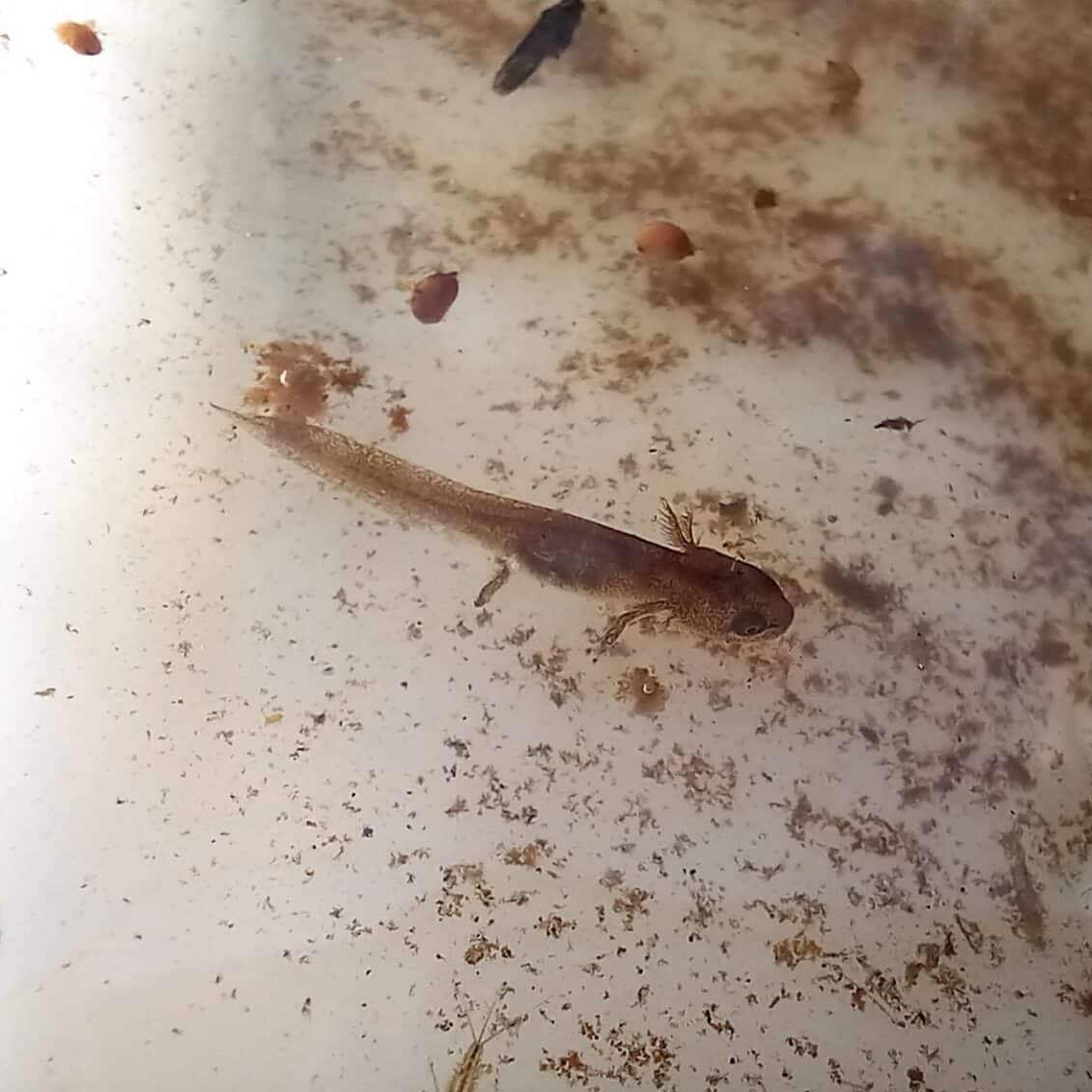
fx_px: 1071
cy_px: 540
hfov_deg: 52.9
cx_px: 734
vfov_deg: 54.0
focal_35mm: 30
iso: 40
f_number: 2.4
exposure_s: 1/459
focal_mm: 2.13
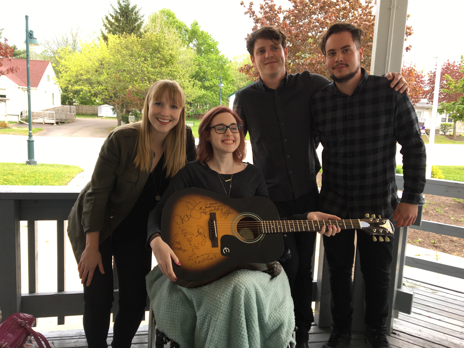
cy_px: 174
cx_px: 232
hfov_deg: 61.7
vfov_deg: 48.2
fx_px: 389
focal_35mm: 29
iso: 25
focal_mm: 4.15
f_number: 2.2
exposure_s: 1/60
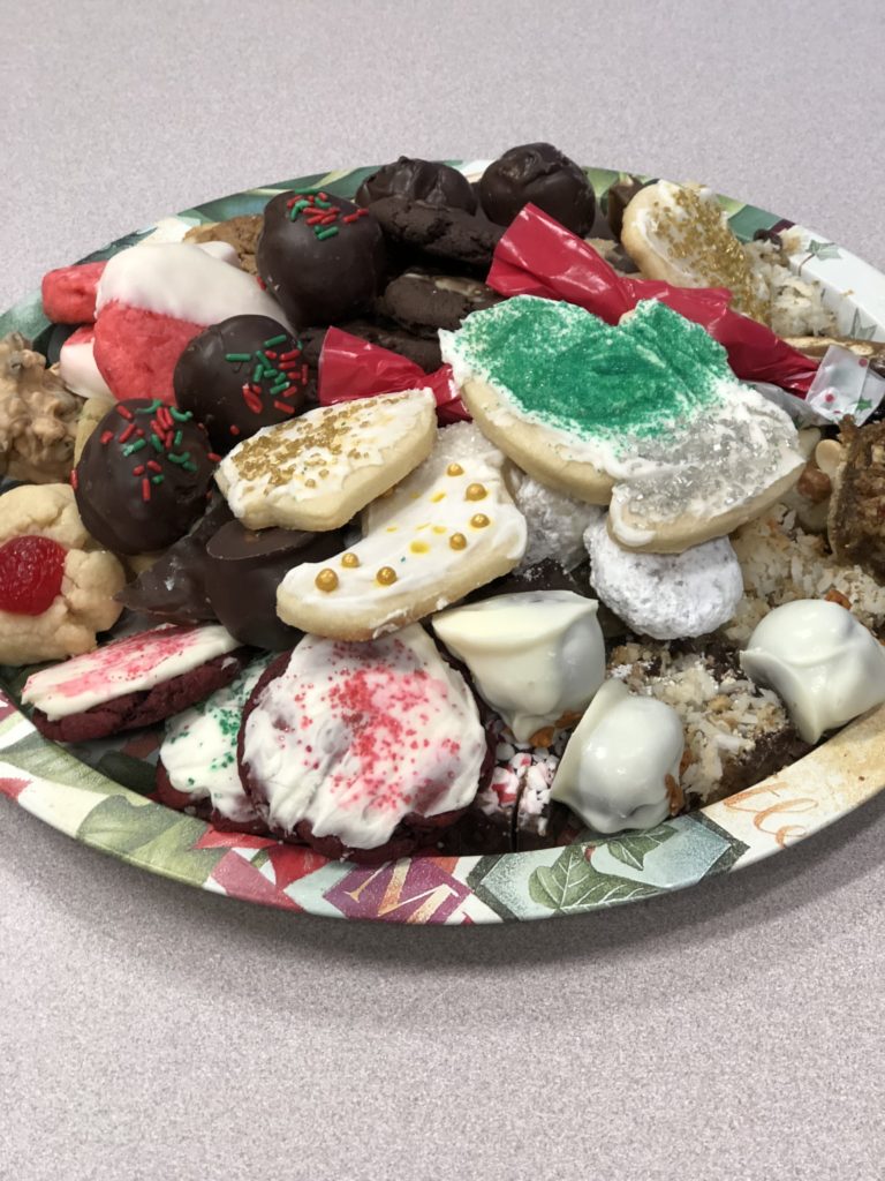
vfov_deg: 33.8
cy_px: 590
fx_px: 1943
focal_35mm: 57
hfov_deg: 25.7
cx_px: 442
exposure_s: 1/60
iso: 200
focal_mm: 6.6
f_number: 2.8
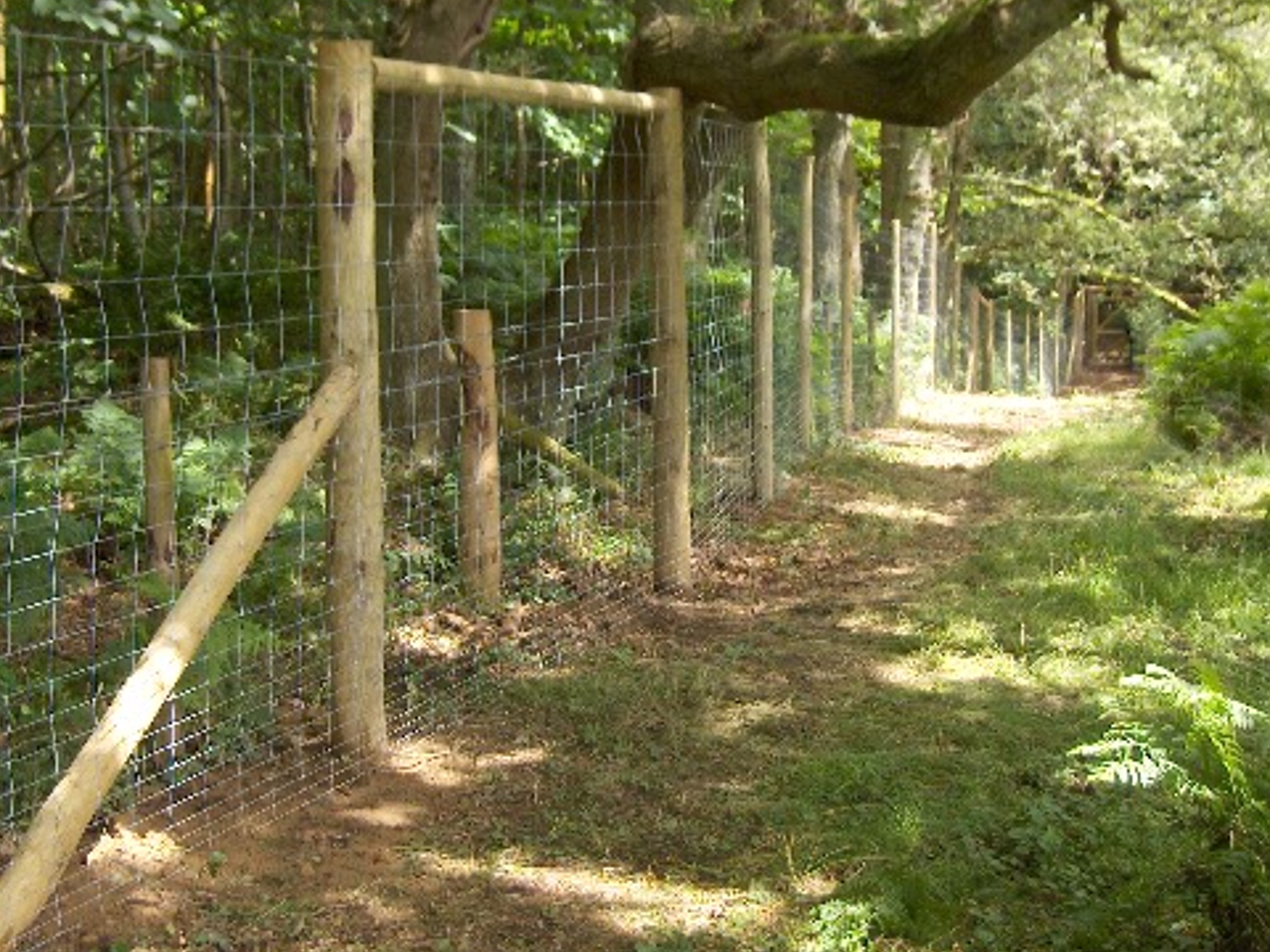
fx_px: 1908
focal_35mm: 52
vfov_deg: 28.0
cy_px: 471
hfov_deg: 36.8
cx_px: 598
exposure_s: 1/124
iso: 121
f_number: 2.8
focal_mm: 8
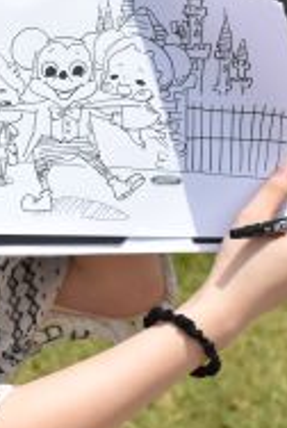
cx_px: -98
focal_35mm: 109
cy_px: 183
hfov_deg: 12.2
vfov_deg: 18.6
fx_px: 1304
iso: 320
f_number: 4.5
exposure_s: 1/4000
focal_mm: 25
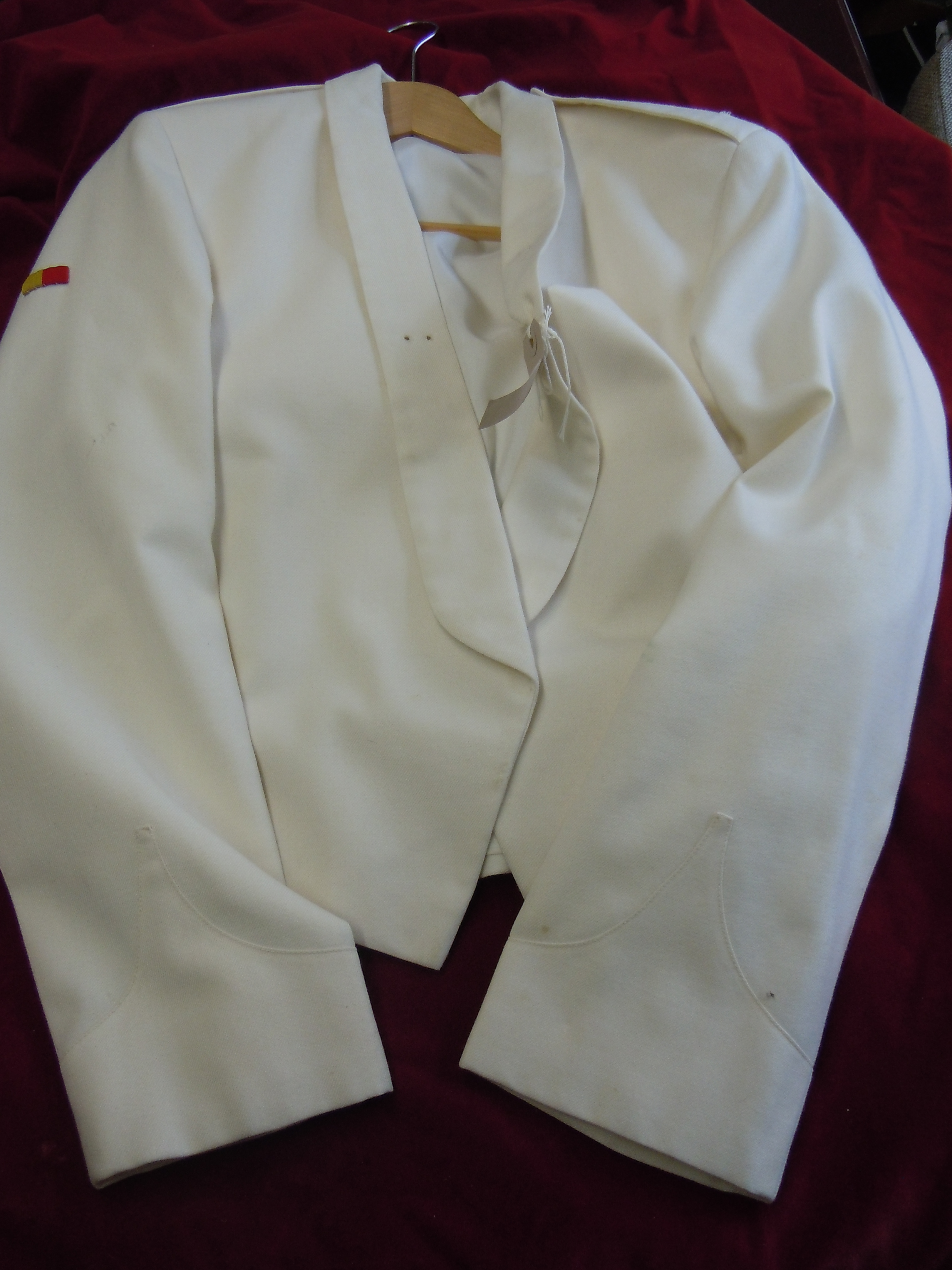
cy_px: 635
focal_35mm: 30
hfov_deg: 46.8
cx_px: 476
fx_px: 1100
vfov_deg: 60.0
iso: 200
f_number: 3.5
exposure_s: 1/60
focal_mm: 5.4
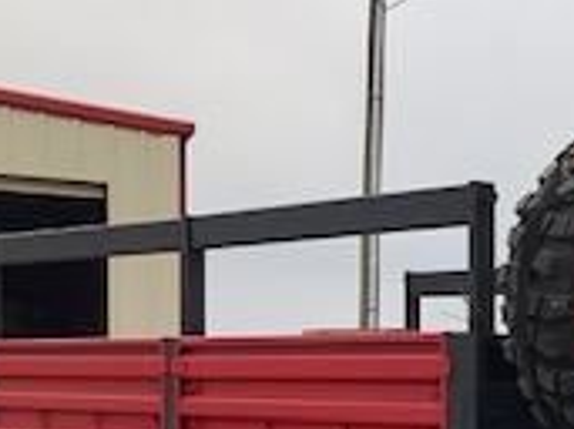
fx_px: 1740
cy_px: 556
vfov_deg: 13.6
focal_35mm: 105
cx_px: 893
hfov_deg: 16.8
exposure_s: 1/2404
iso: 20
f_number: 1.8
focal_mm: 3.99
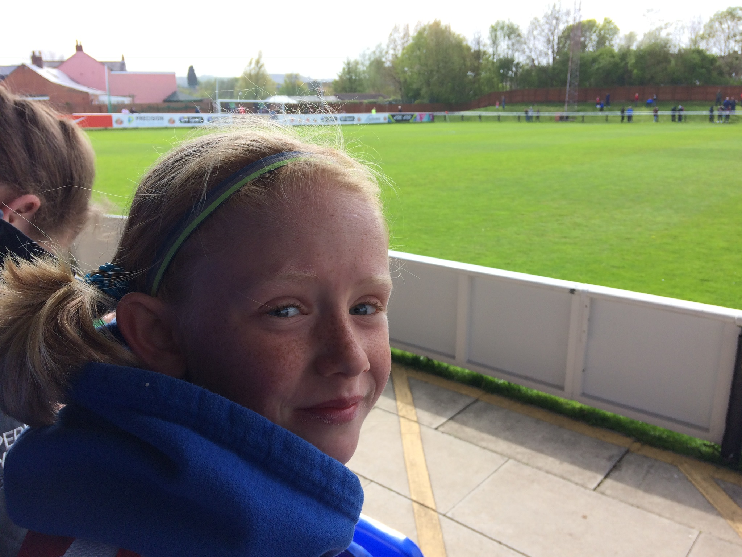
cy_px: 278
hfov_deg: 61.7
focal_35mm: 29
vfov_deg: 48.2
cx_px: 371
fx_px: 622
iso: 32
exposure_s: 1/662
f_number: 2.2
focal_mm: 4.15
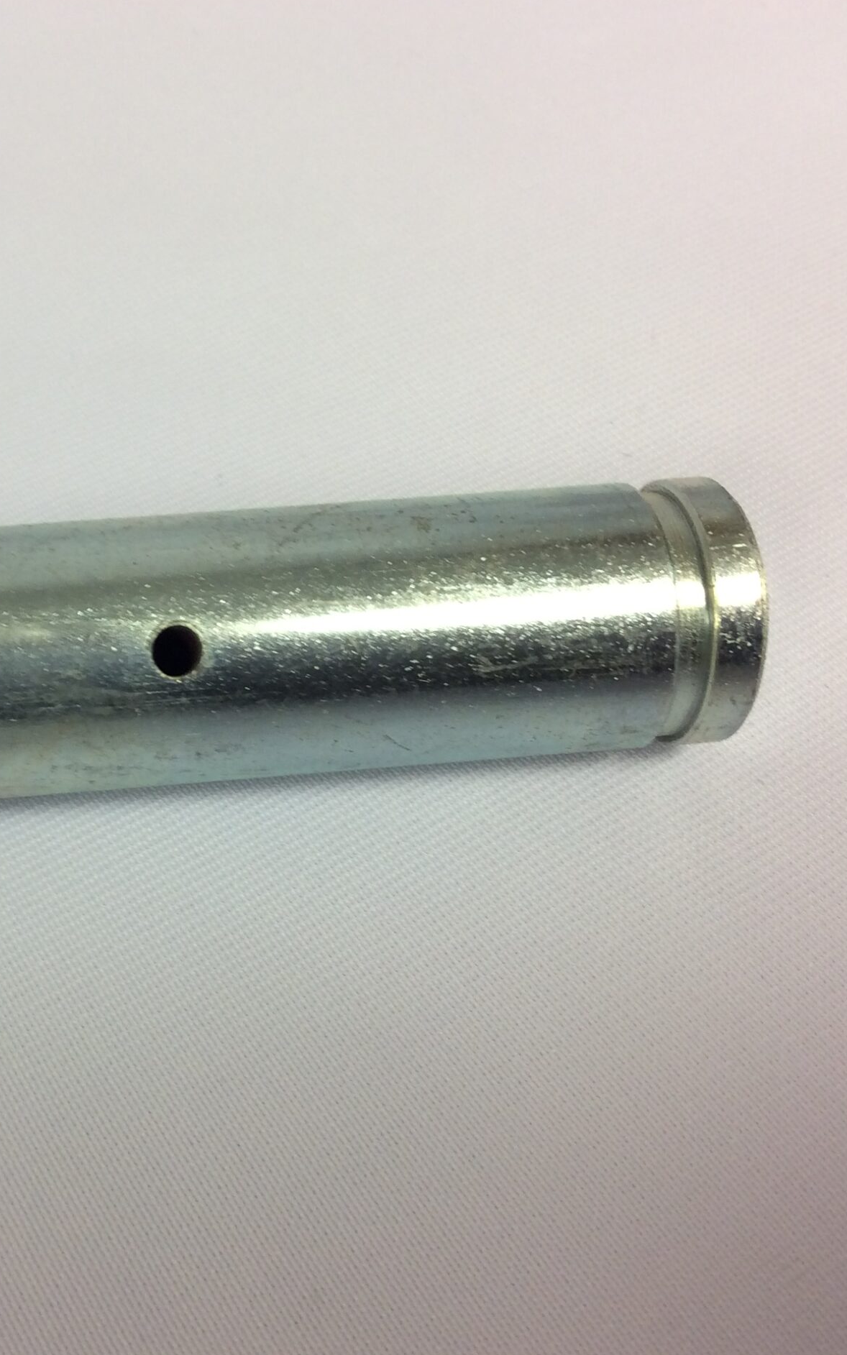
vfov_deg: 43.5
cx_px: 128
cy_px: 682
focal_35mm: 46
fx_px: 1699
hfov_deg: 27.2
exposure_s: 1/24
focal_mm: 3.3
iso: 40
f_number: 2.4
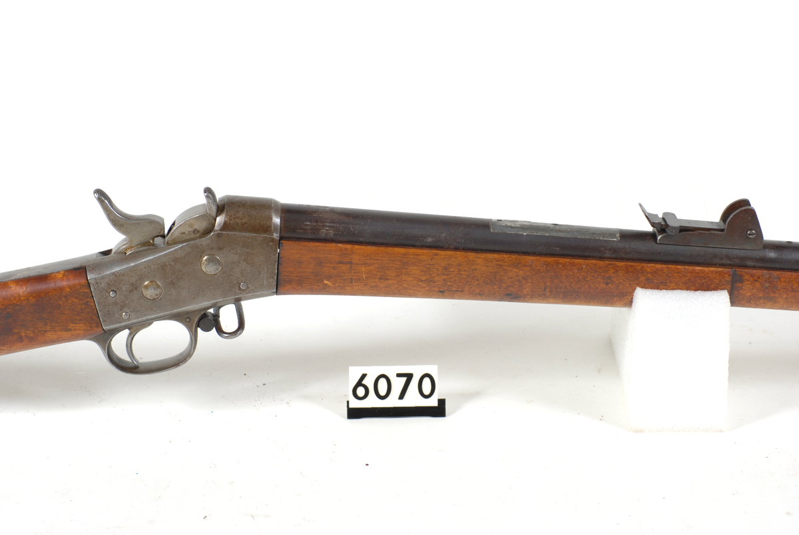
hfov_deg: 19.4
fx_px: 2333
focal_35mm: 105
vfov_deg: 13.1
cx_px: 400
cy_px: 268
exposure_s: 1/60
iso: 100
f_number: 7.1
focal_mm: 70
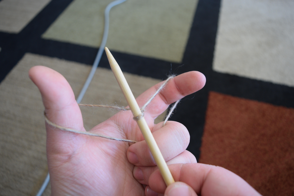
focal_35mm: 32
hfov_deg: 59.5
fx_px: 257
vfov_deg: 41.7
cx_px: 147
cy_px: 98
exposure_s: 1/80
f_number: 4.5
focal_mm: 21
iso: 400
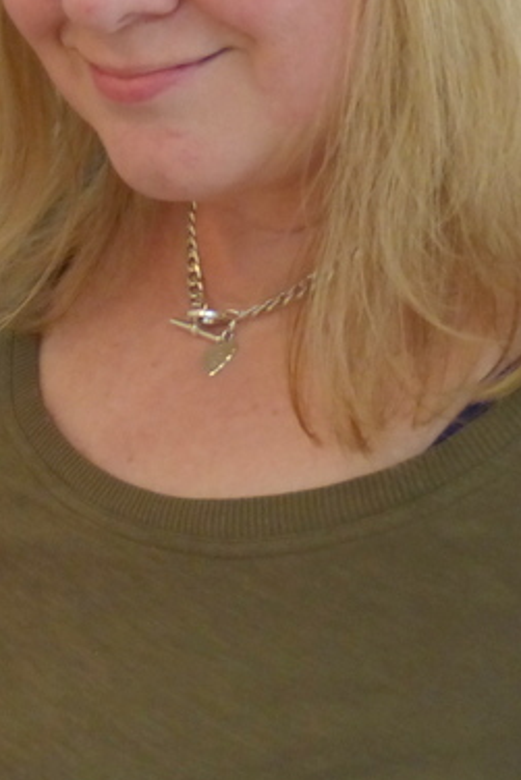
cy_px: 226
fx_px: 2039
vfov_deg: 21.5
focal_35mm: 94
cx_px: -226
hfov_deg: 13.8
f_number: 3.7
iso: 250
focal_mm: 6.1
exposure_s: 1/60
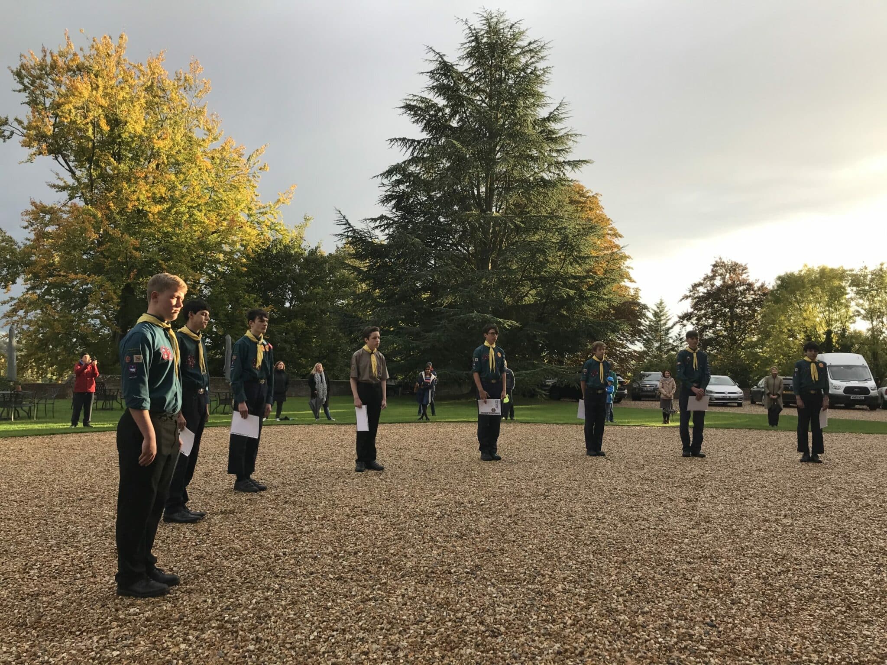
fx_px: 717
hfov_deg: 63.4
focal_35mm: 28
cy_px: 332
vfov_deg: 49.7
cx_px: 444
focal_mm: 3.99
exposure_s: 1/399
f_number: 1.8
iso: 20
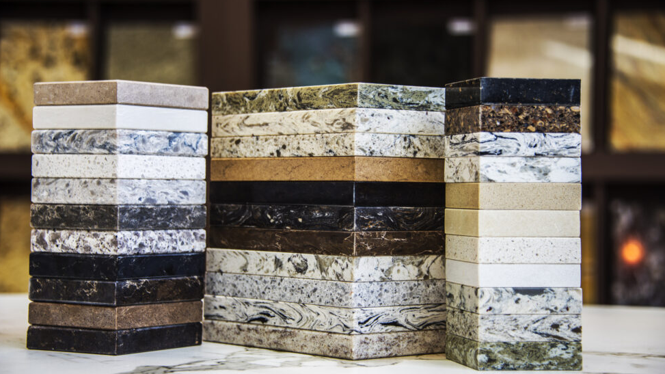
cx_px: 332
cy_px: 176
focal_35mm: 95
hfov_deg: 22.5
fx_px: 1675
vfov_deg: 12.7
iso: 64
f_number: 5.3
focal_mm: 90
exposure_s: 1/6
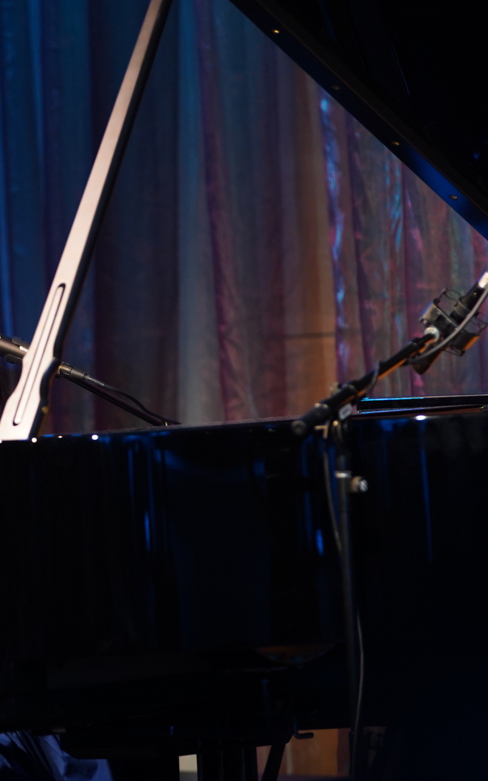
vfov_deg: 6.8
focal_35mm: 307
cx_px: 206
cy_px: 392
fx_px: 6532
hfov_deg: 4.3
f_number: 3.2
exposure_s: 1/200
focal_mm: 200
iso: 2000
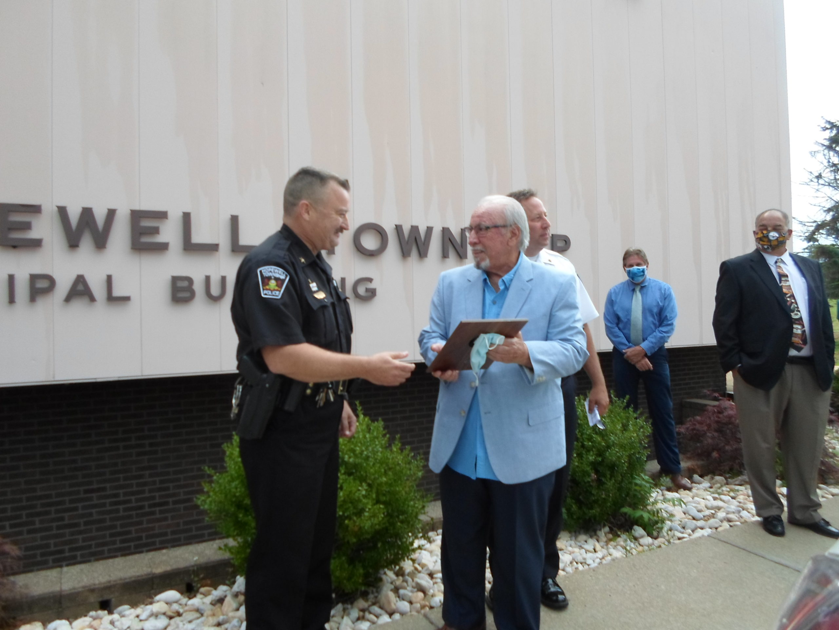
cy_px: 315
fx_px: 606
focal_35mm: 25
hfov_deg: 69.4
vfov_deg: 54.9
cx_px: 420
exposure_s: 1/45
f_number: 2.5
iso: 80
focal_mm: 4.5
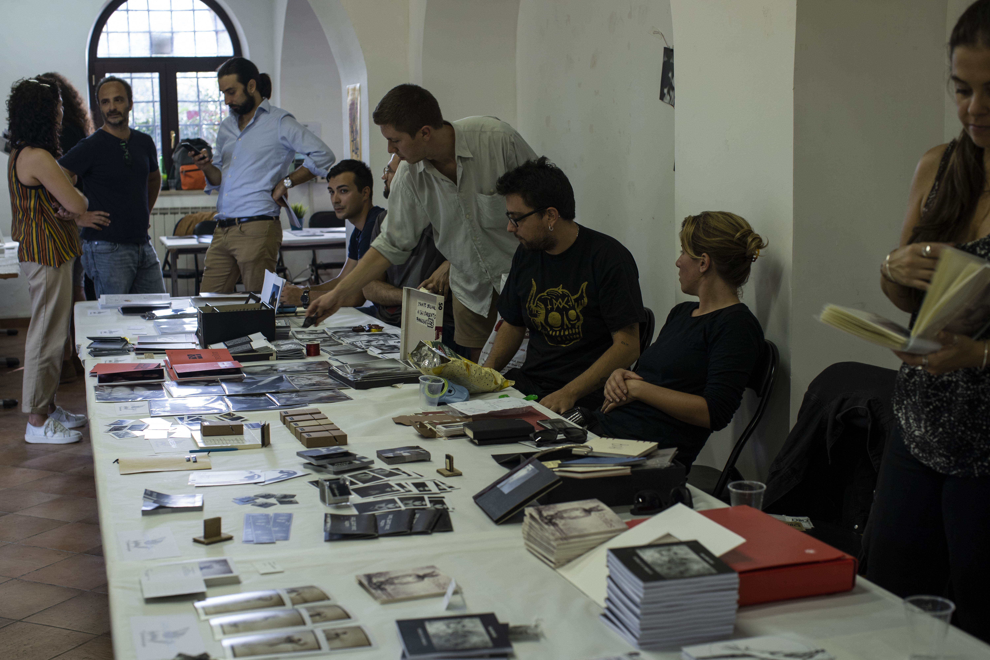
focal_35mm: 50
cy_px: 330
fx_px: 1375
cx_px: 495
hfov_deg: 39.6
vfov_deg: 27.0
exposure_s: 1/60
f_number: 5
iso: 1000
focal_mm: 50
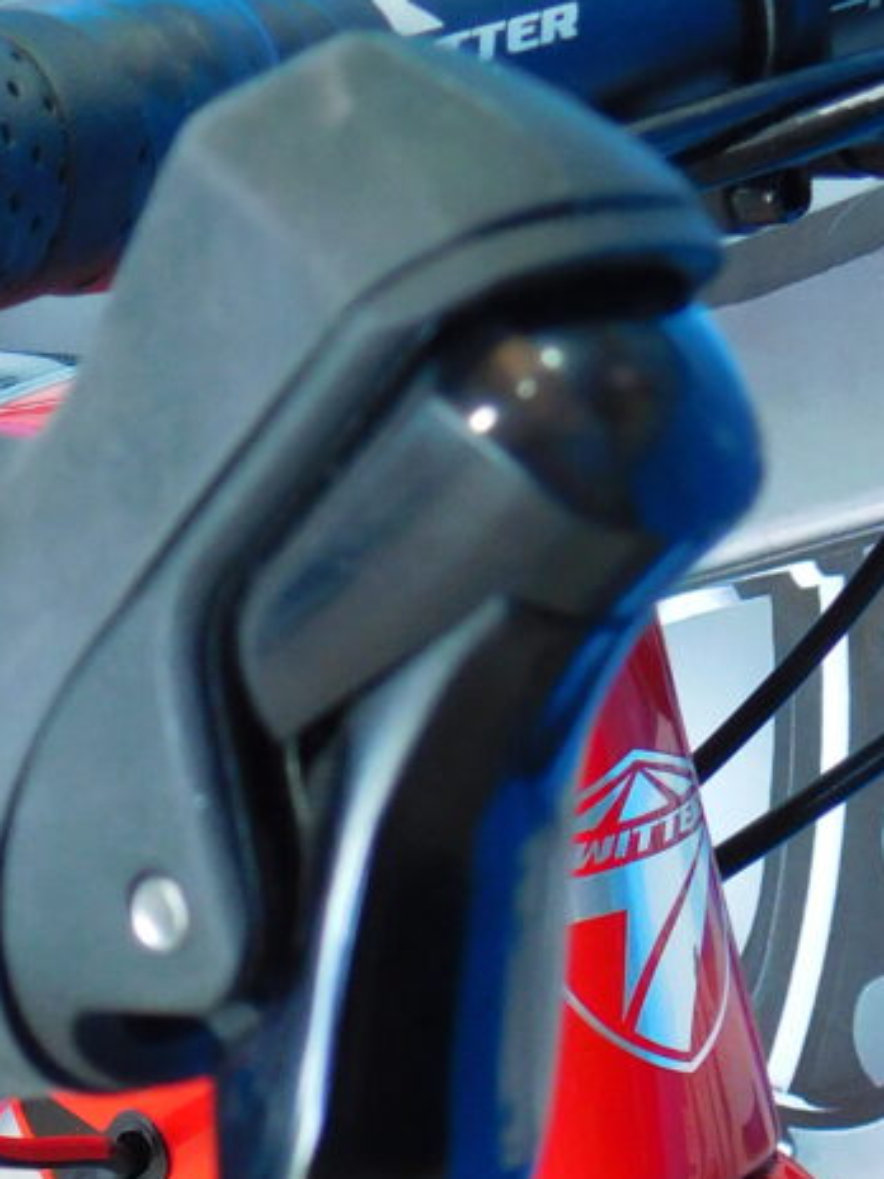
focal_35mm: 149
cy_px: 1113
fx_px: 5073
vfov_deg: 13.1
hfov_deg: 9.9
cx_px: -86
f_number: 3.7
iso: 180
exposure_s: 1/30
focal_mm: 8
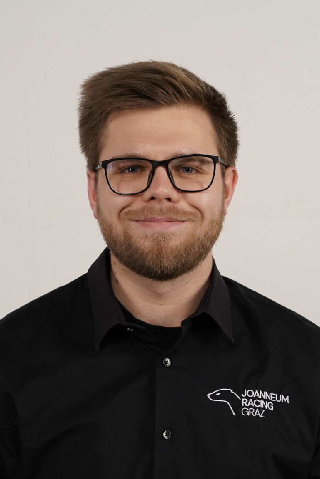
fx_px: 733
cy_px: 240
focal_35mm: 55
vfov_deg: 36.2
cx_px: 160
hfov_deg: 24.6
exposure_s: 1/100
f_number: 7.1
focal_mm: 55
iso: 3200
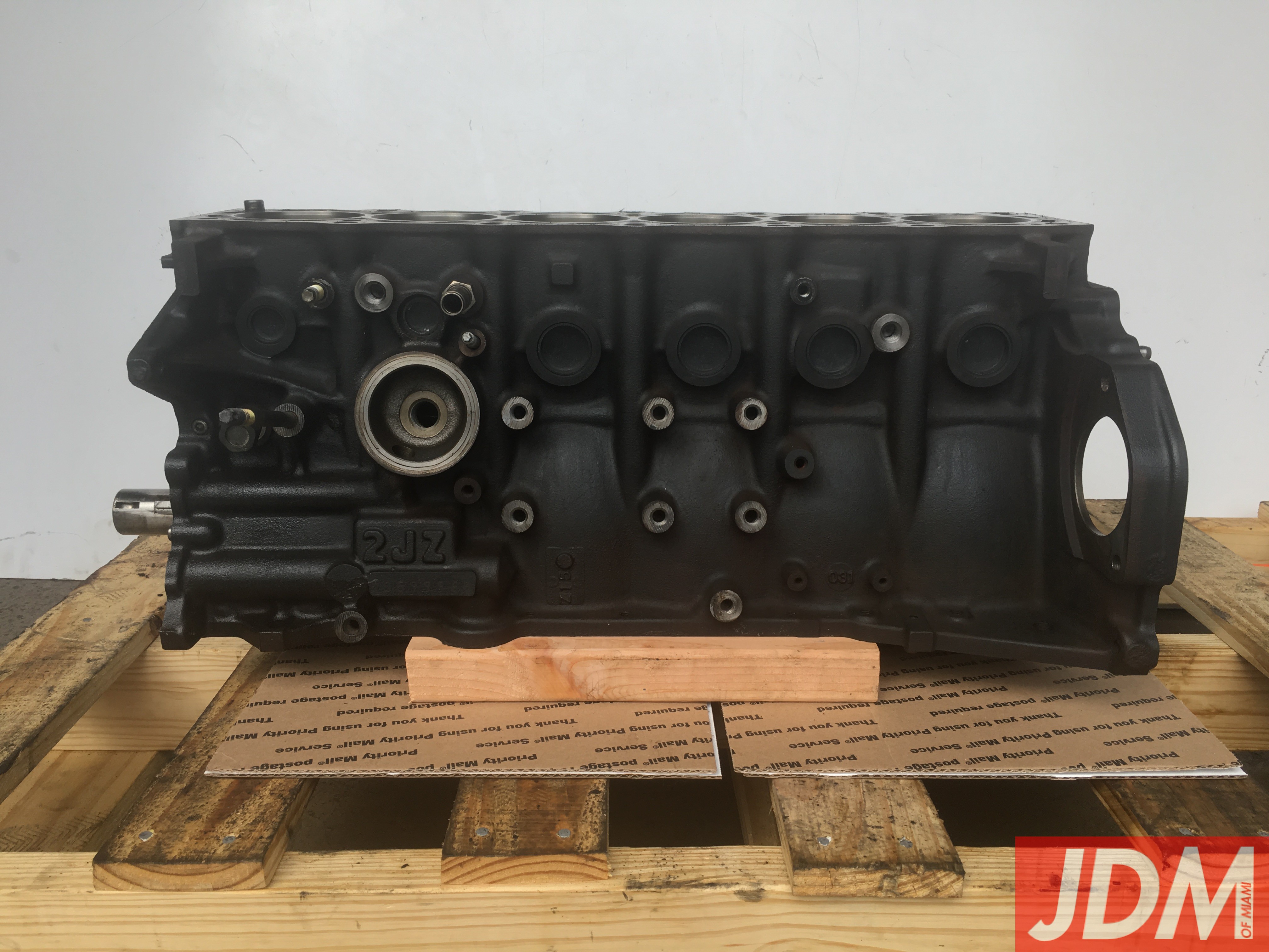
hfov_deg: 61.7
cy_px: 476
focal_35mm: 29
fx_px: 1063
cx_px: 634
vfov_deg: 48.2
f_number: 2.2
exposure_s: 1/324
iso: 25
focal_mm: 4.15
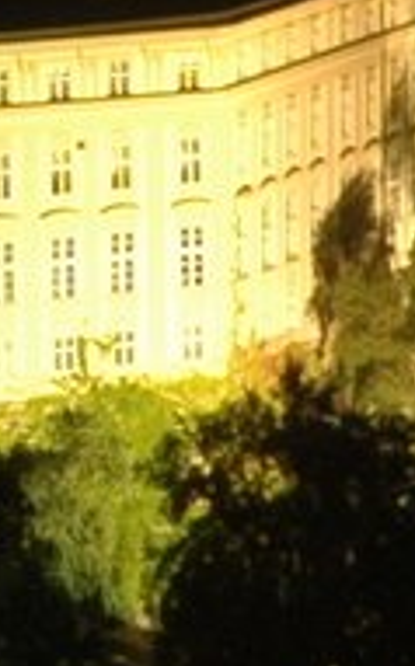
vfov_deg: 2.3
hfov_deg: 1.5
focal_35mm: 897
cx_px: -392
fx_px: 16269
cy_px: -619
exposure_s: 30
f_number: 16
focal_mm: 70
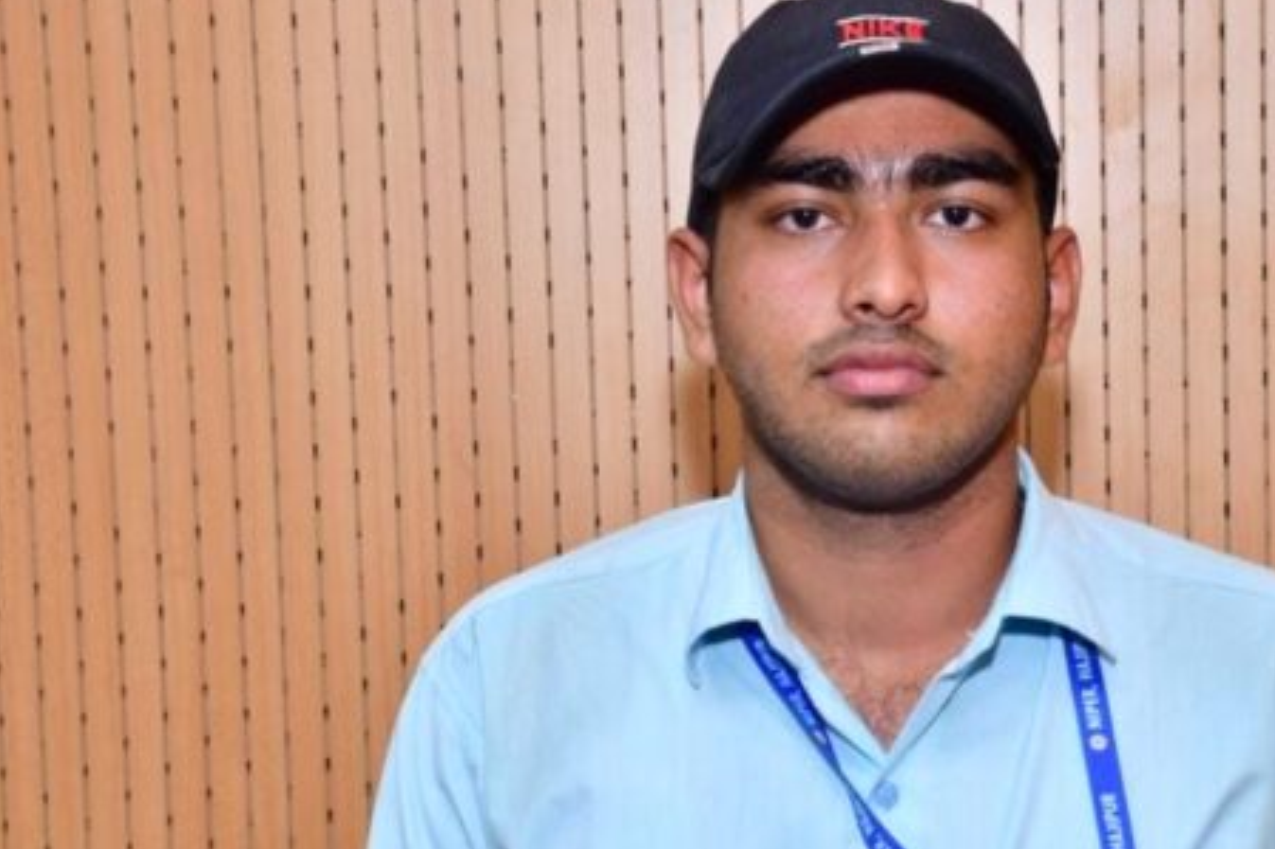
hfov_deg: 21.8
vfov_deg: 14.7
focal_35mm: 93
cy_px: 576
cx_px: 929
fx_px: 3292
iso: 1000
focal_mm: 40
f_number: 8
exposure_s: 1/100
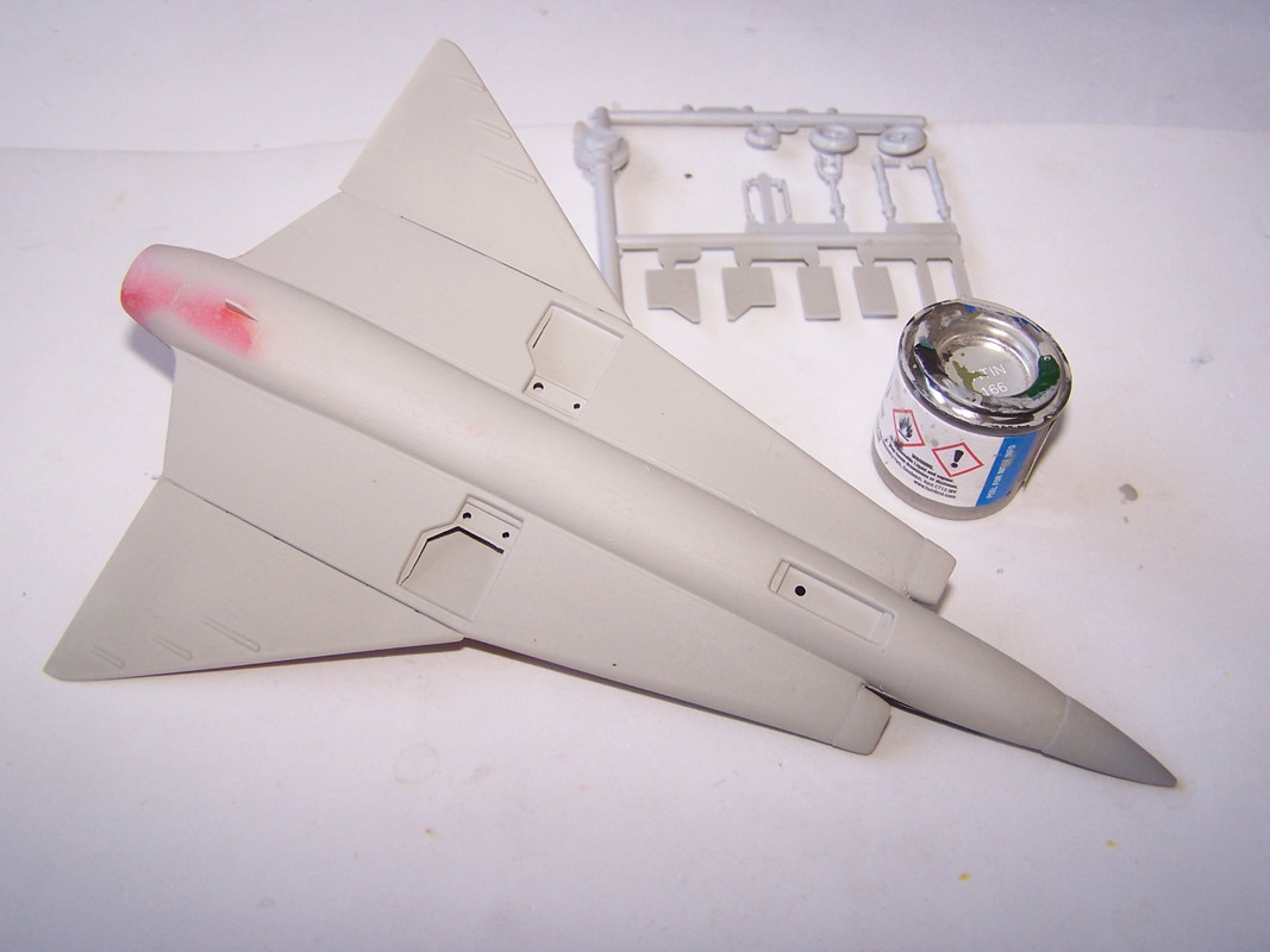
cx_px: 635
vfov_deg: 37.7
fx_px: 1394
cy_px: 476
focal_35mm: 38
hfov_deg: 49.0
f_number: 2.8
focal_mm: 6.3
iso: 80
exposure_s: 1/60
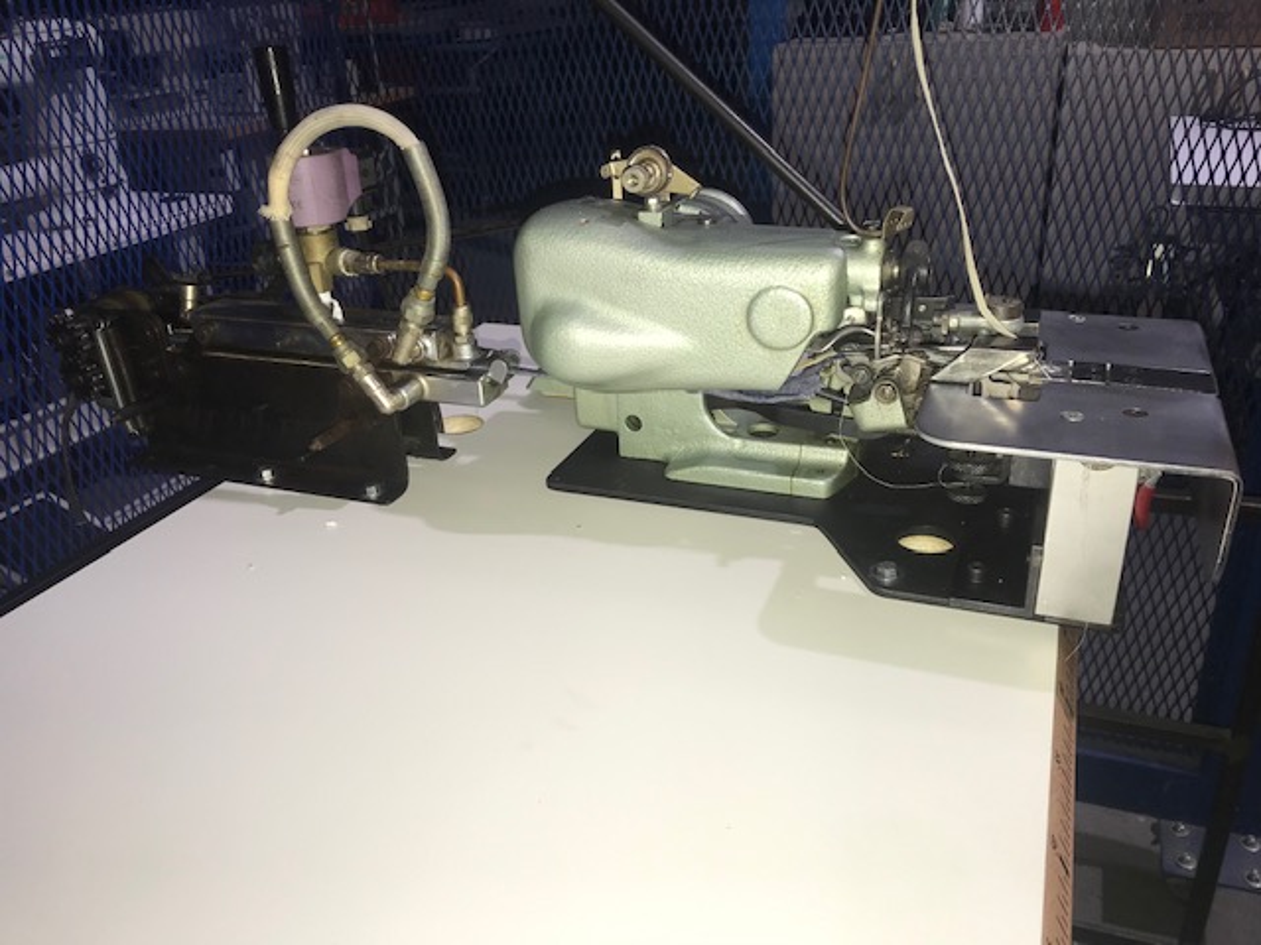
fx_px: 1020
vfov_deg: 49.7
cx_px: 630
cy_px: 472
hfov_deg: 63.4
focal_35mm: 28
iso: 20
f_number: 1.8
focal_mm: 3.99
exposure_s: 1/37
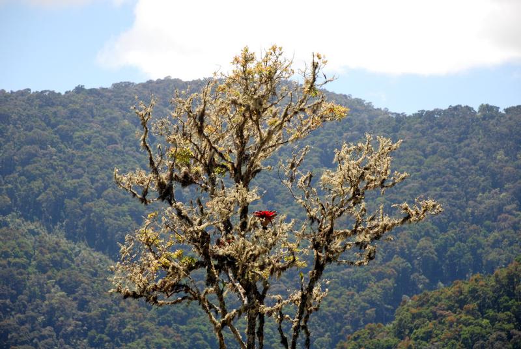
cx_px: 260
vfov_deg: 10.2
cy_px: 174
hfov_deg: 15.2
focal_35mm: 135
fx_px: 1957
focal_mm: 90
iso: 200
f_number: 5.6
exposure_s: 1/500
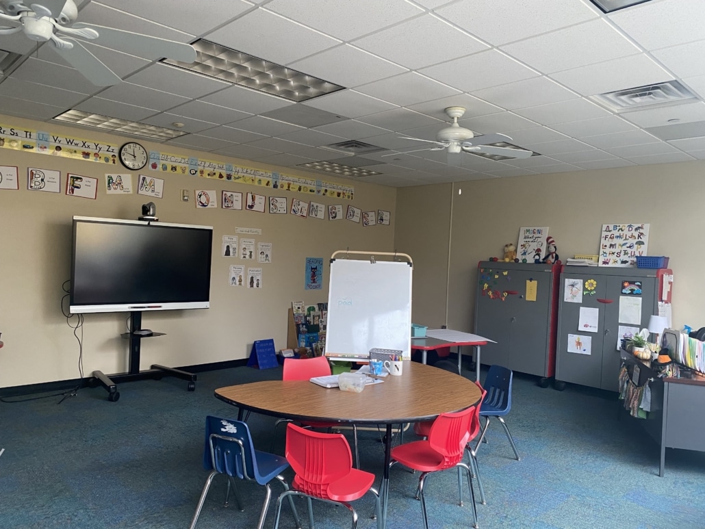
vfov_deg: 53.1
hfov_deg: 67.3
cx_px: 352
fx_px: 530
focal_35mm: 26
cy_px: 264
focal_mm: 4.25
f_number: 1.8
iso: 200
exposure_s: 1/60
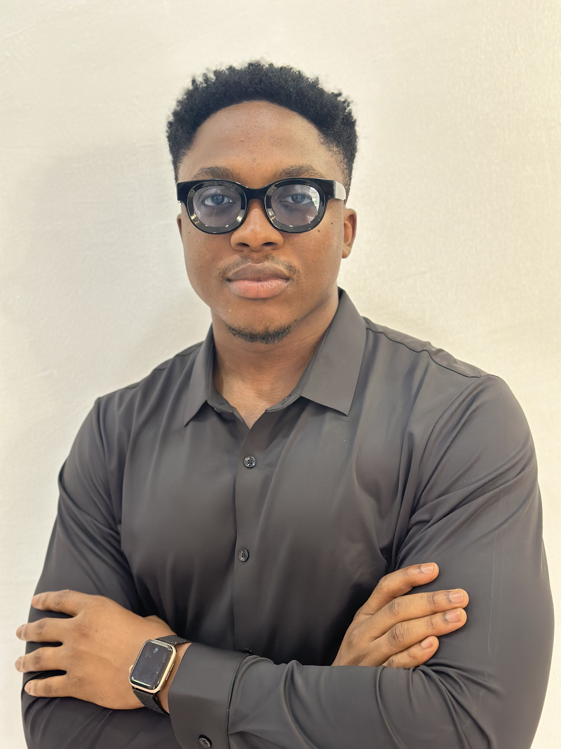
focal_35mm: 48
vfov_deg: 39.7
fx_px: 1037
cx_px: 280
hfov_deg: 30.3
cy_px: 374
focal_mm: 6.86
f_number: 1.78
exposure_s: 1/50
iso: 250
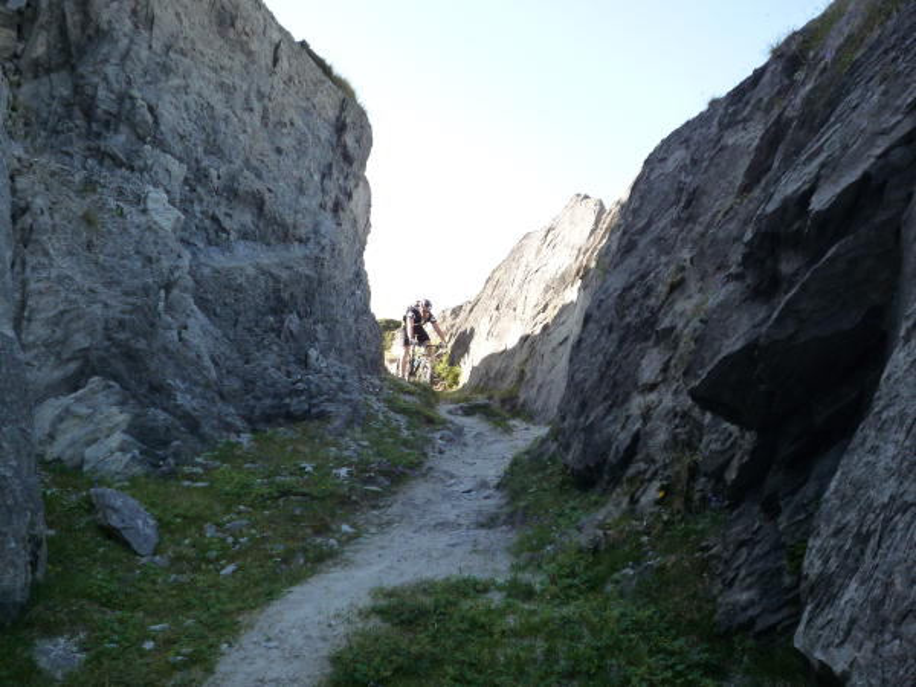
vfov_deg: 36.8
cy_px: 344
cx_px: 458
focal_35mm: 39
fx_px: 1032
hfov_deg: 47.9
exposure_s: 1/200
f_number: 4
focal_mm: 6.8
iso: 160
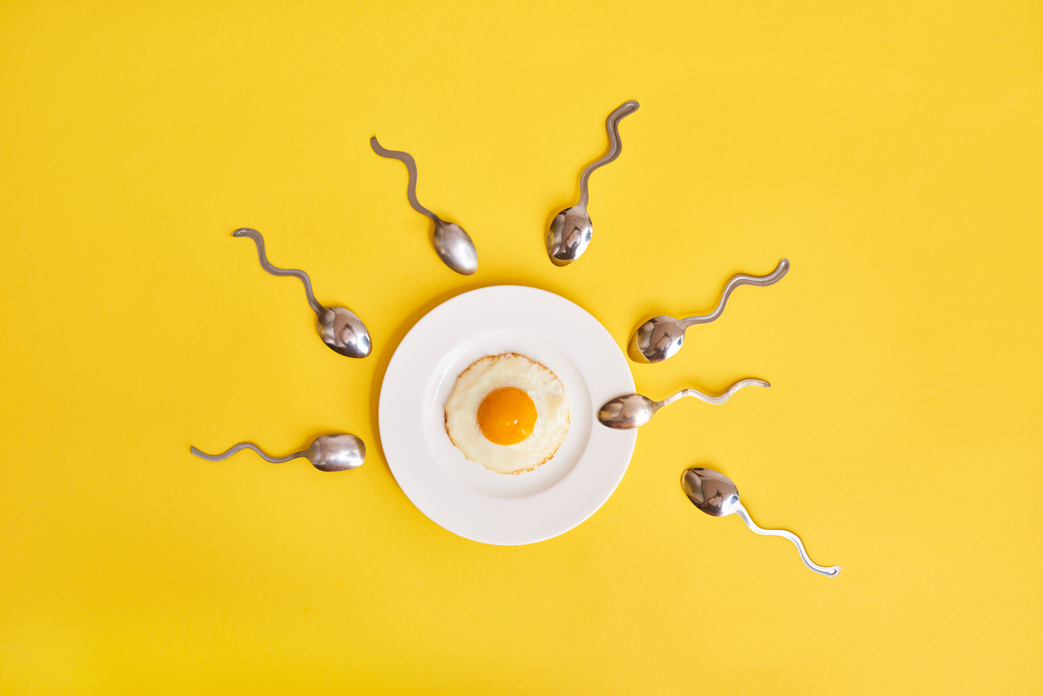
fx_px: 1014
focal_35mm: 35
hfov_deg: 54.4
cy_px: 348
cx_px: 522
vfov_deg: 37.9
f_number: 4
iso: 40
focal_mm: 35
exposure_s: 1/160
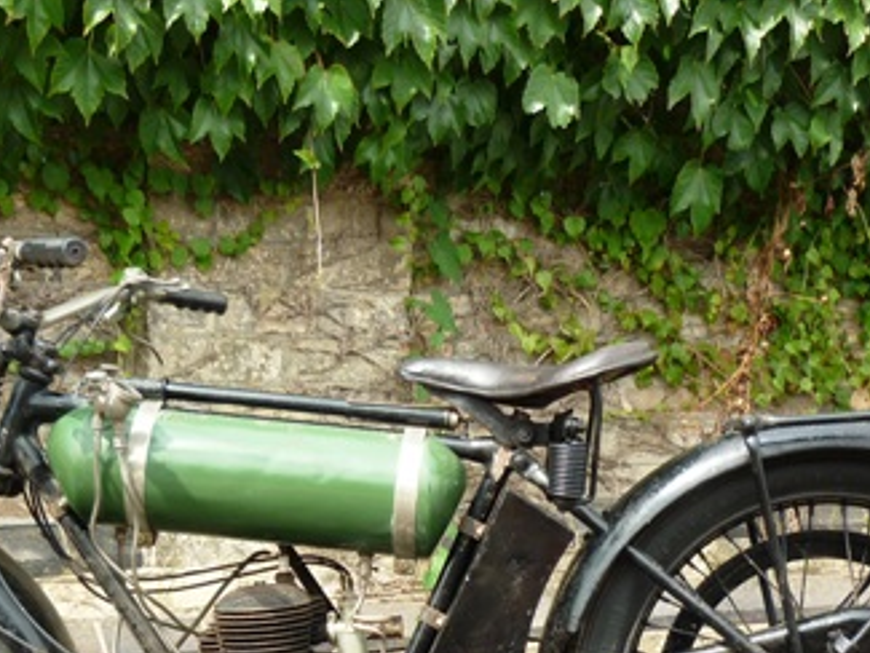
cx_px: 388
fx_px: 1634
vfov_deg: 21.8
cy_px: 640
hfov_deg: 29.8
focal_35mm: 65
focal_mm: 5.5
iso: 80
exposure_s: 1/250
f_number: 2.8
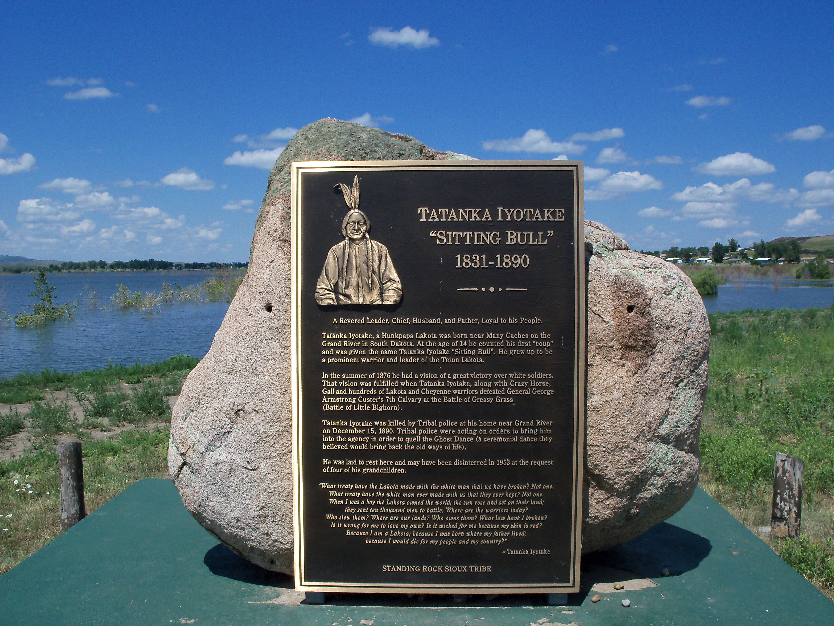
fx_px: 843
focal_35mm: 35
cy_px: 313
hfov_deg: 52.6
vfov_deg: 40.7
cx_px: 417
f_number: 5.5
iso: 80
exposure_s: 1/800
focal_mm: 6.3
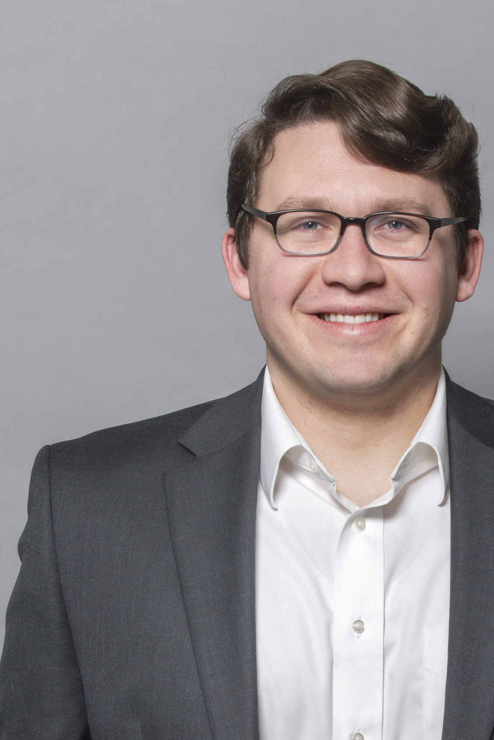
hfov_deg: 11.3
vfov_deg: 16.9
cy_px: 485
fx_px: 2488
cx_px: 352
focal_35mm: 121
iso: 160
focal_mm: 80
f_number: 9
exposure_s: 1/250
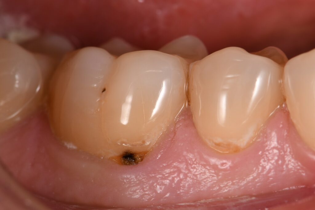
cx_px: 158
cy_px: 105
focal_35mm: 157
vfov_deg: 8.7
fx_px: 1373
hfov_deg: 13.1
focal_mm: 105
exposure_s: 1/160
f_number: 32
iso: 200
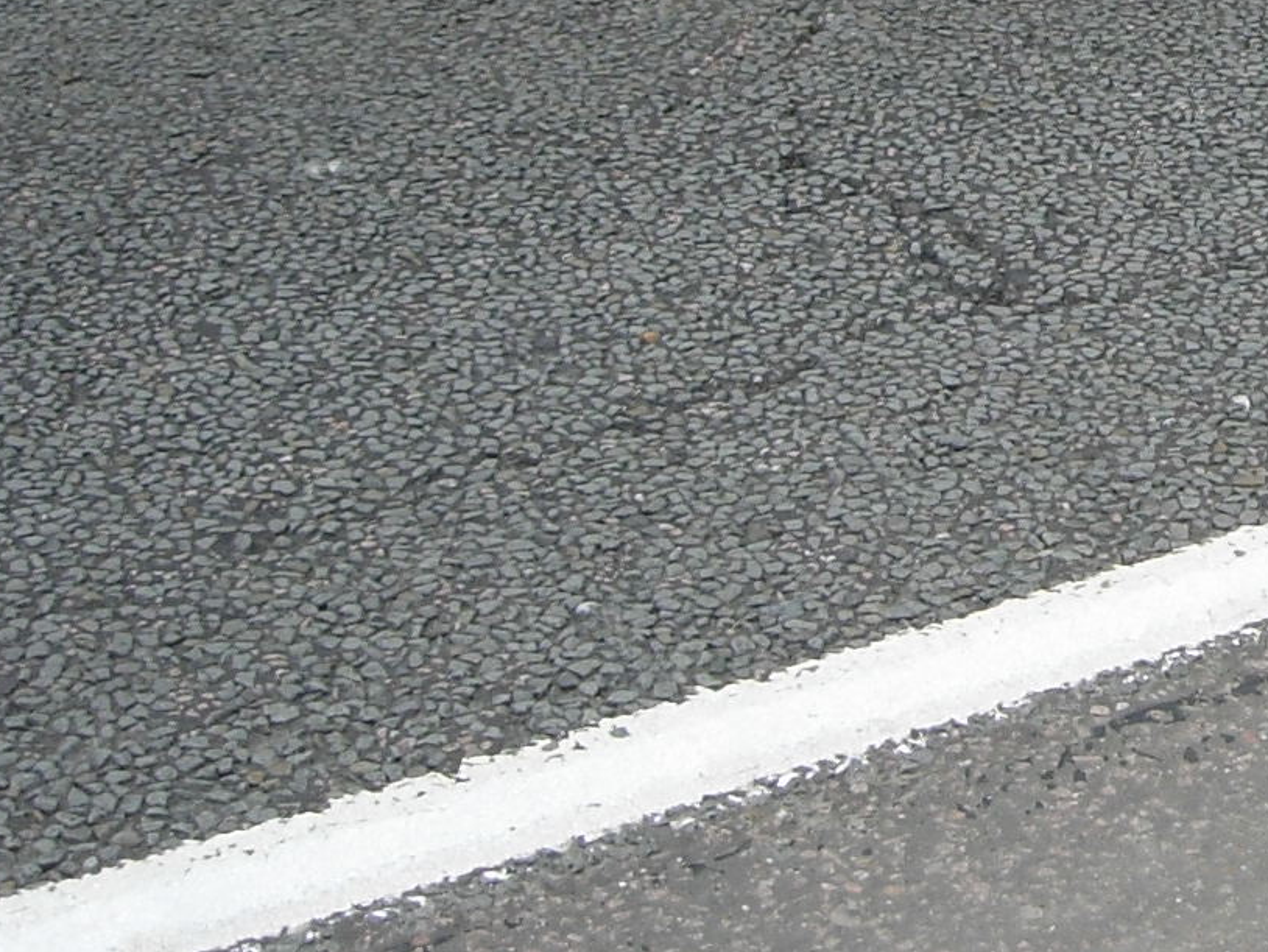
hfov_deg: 17.7
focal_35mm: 106
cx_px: 1502
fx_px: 3884
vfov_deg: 13.8
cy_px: -11
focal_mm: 7.8
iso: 79
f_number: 2.8
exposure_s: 1/483
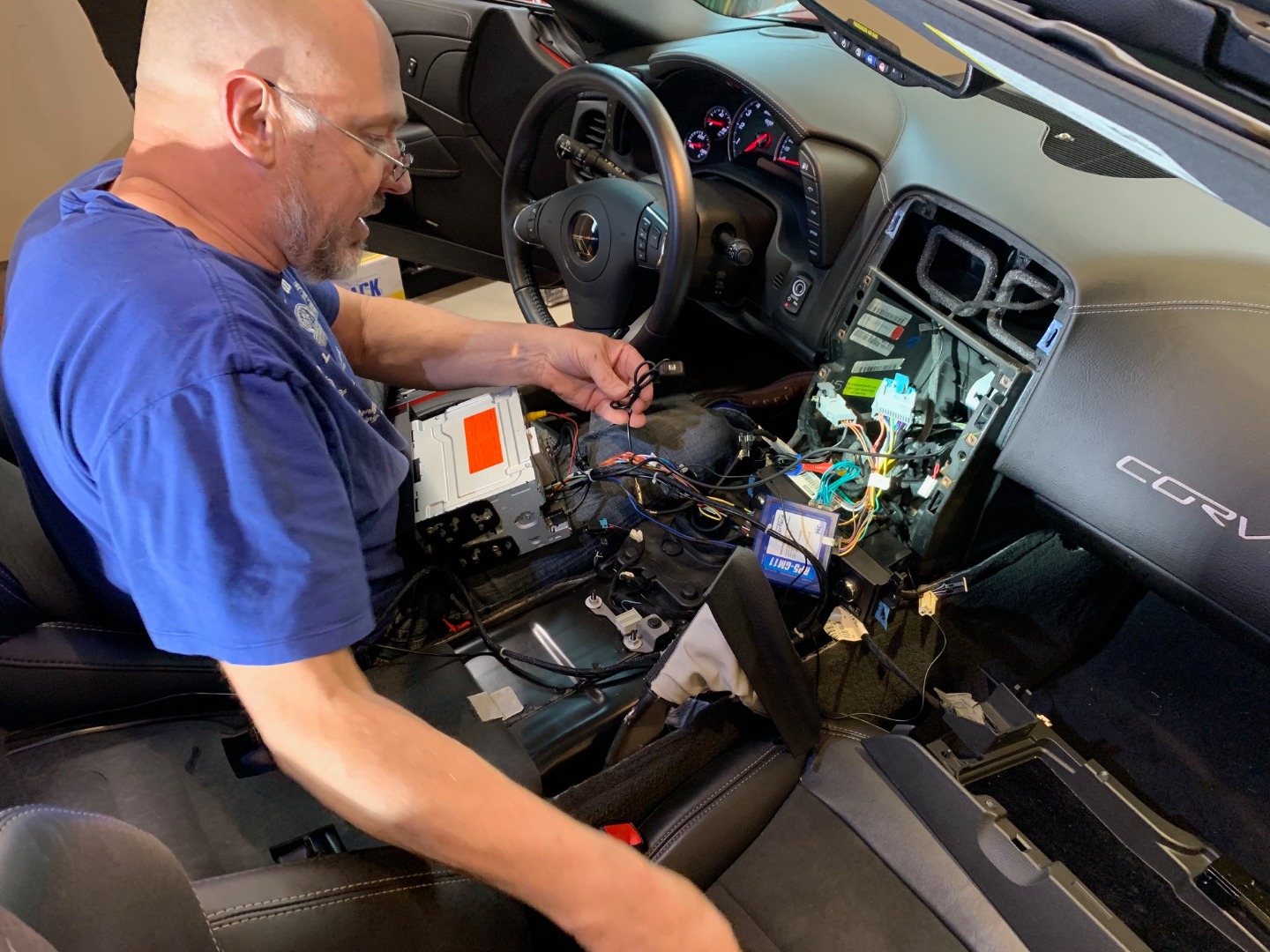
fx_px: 954
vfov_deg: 53.1
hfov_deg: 67.3
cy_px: 476
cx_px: 635
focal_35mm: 26
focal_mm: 4.25
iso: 250
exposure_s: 1/40
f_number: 1.8
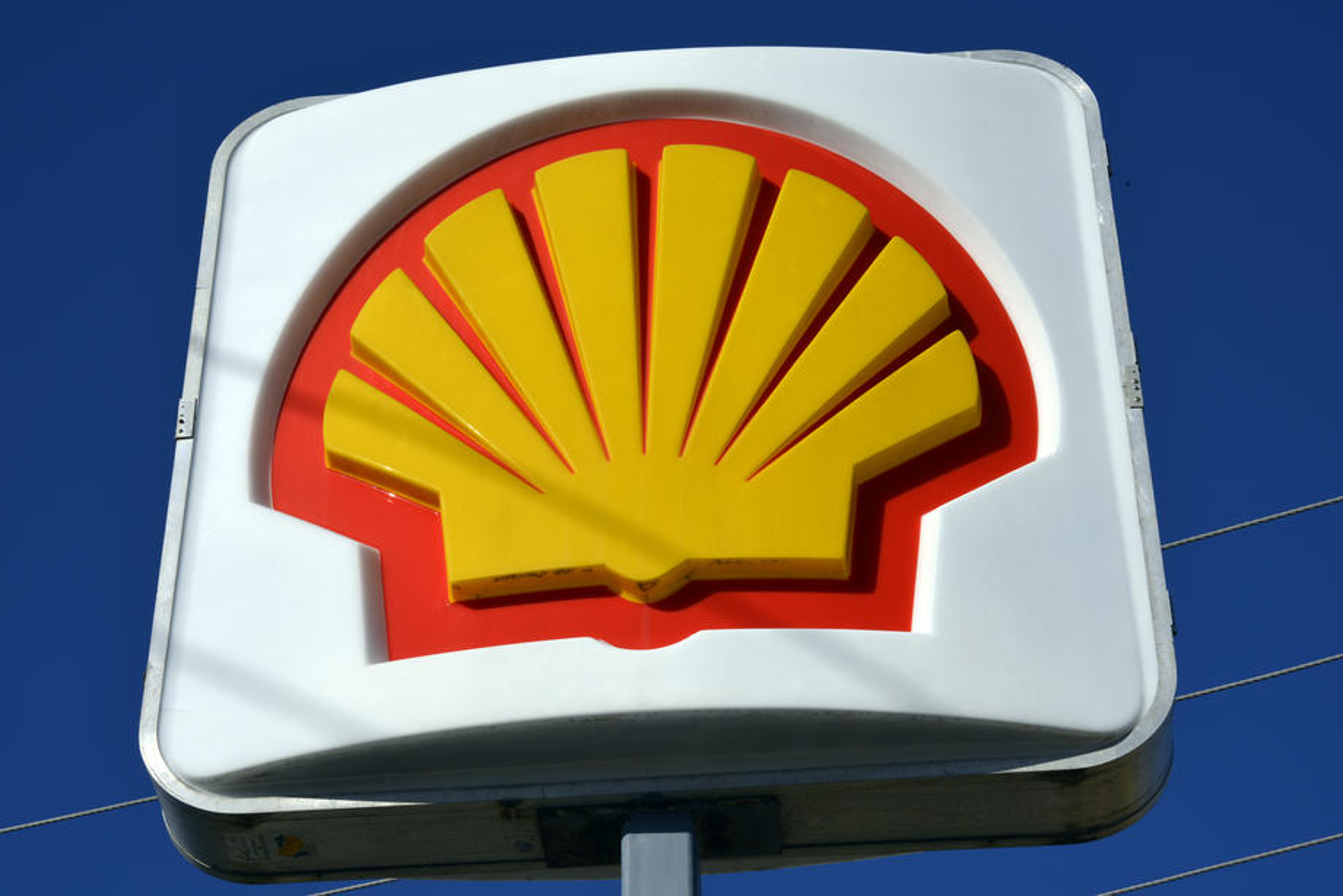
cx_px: 672
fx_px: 3172
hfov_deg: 23.9
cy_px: 448
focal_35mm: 85
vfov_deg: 16.1
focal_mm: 85
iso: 200
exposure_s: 1/250
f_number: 18
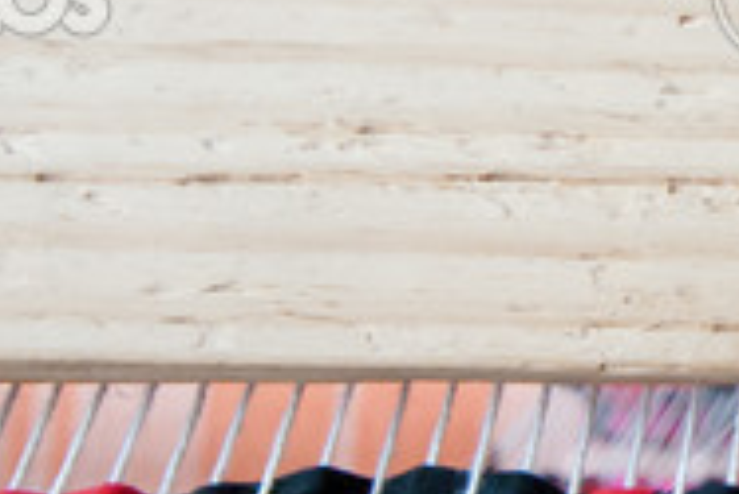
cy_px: -6
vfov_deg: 11.8
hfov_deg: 16.0
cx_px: 1164
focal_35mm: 115
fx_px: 2362
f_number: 5
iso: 500
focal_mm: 14
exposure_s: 1/125
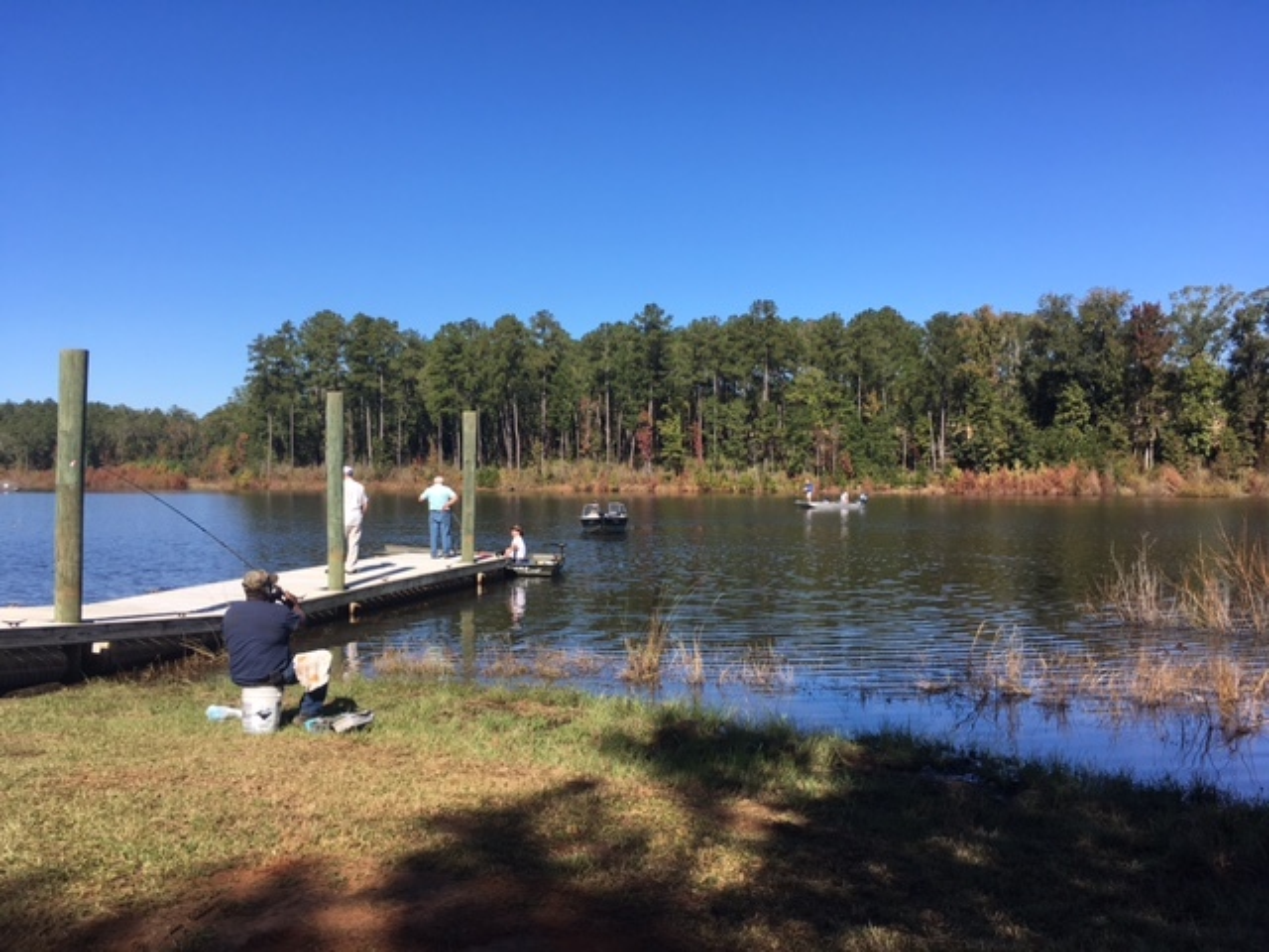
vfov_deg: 48.2
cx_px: 634
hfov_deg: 61.7
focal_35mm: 29
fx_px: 1063
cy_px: 476
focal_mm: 4.15
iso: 25
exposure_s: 1/1131
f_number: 2.2
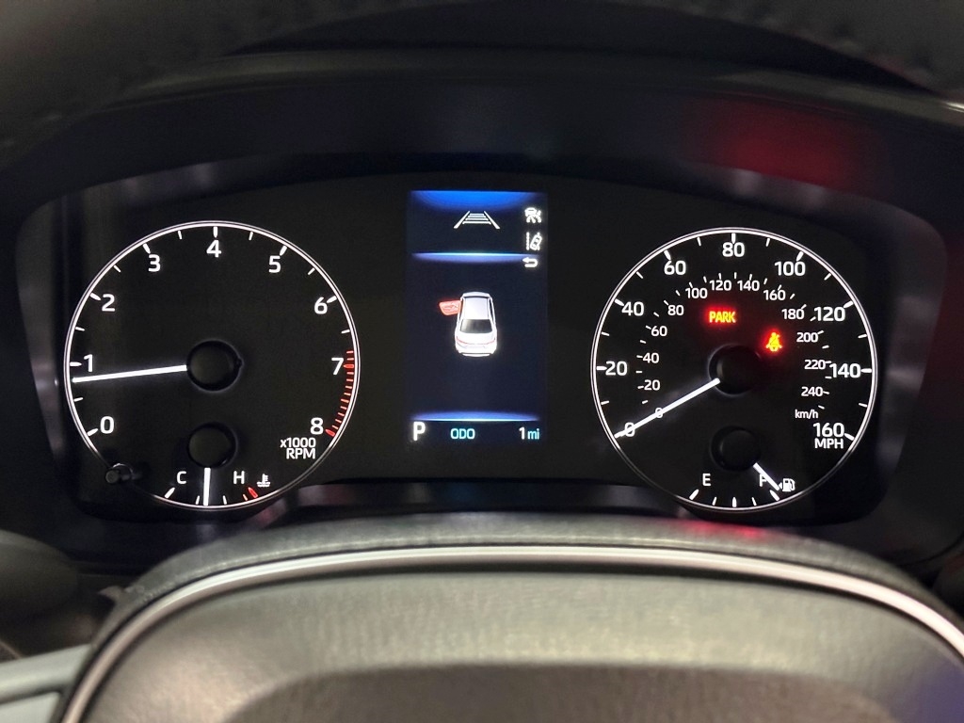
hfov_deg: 39.7
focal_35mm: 48
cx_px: 482
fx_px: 1337
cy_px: 362
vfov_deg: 30.3
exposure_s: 1/24
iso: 640
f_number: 1.78
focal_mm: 6.86
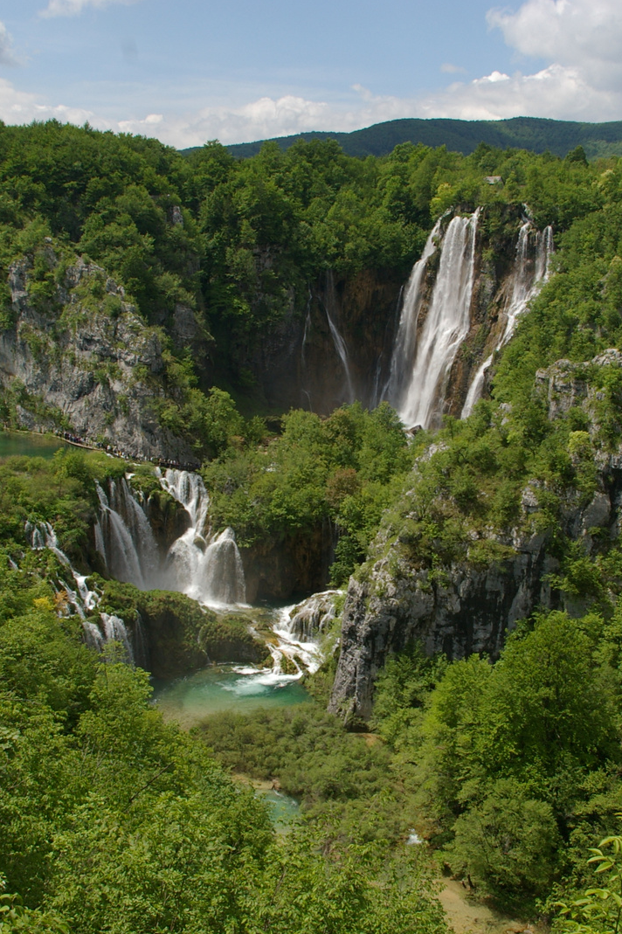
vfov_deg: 47.4
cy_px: 463
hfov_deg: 32.6
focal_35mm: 41
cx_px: 326
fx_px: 1063
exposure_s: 1/350
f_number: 8
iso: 200
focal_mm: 18
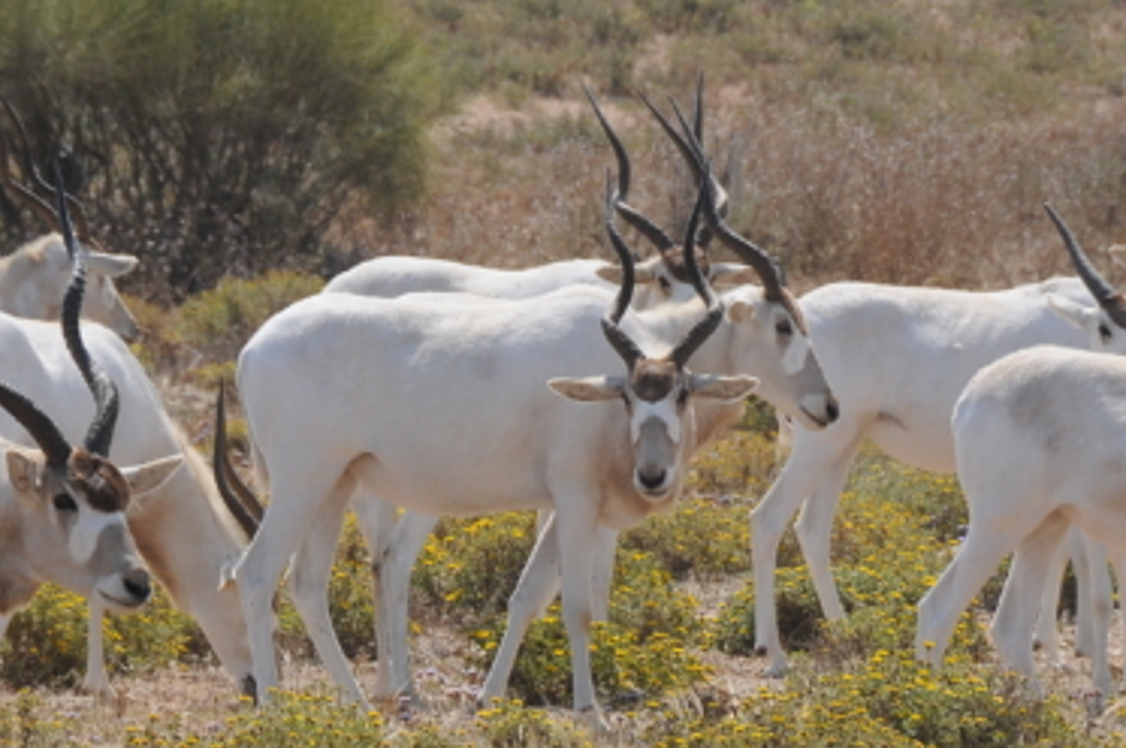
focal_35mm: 618
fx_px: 19312
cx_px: 598
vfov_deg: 2.2
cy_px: 434
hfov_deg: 3.3
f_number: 11
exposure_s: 1/500
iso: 400
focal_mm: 200
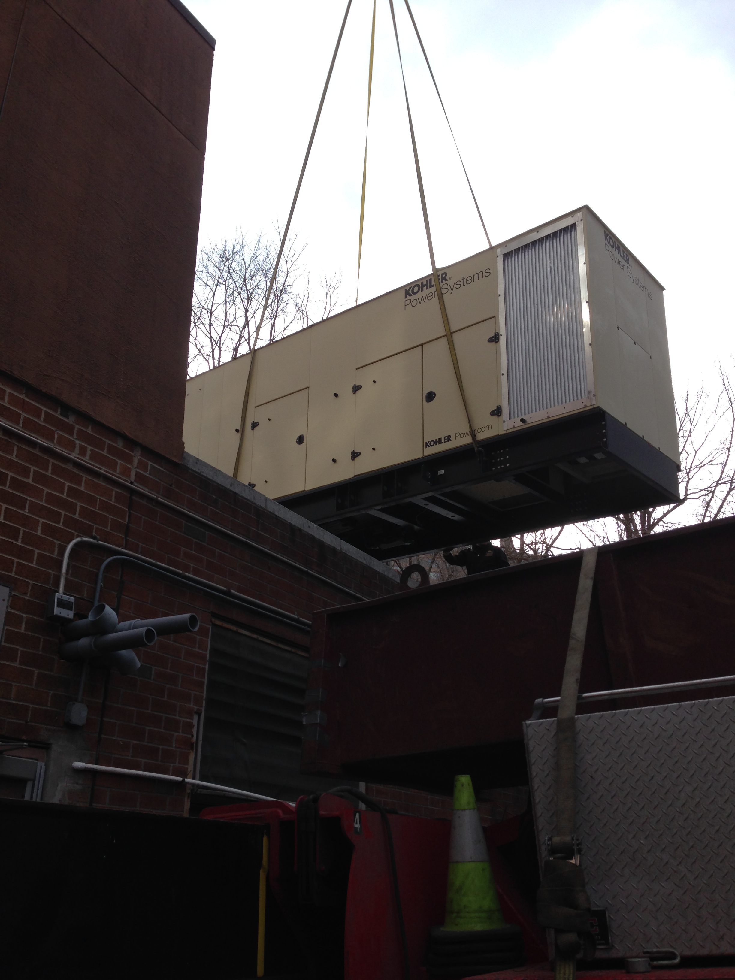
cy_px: 490
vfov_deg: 55.4
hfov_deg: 42.9
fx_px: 934
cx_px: 368
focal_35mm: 33
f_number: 2.4
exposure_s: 1/1022
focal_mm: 4.12
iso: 50
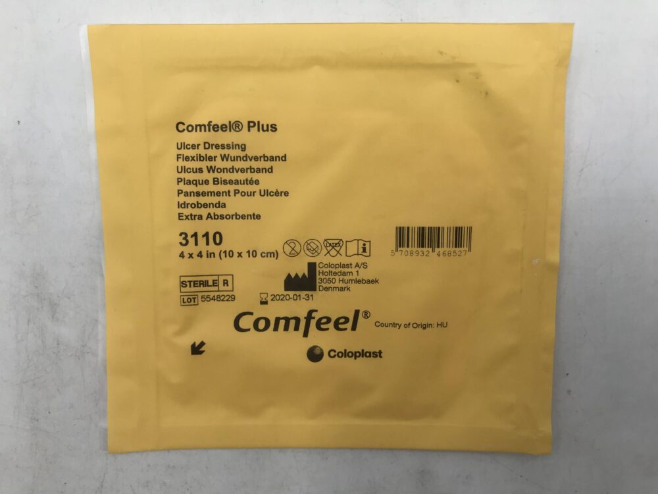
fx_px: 532
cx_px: 329
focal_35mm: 28
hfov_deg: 63.4
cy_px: 247
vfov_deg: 49.7
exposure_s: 1/145
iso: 20
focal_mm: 3.99
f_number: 1.8
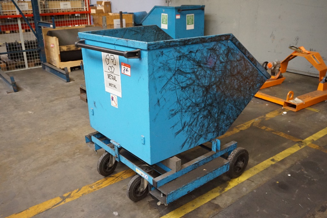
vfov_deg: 40.0
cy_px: 109
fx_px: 300
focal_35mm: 33
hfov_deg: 57.2
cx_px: 164
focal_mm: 22
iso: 3200
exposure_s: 1/100
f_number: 4
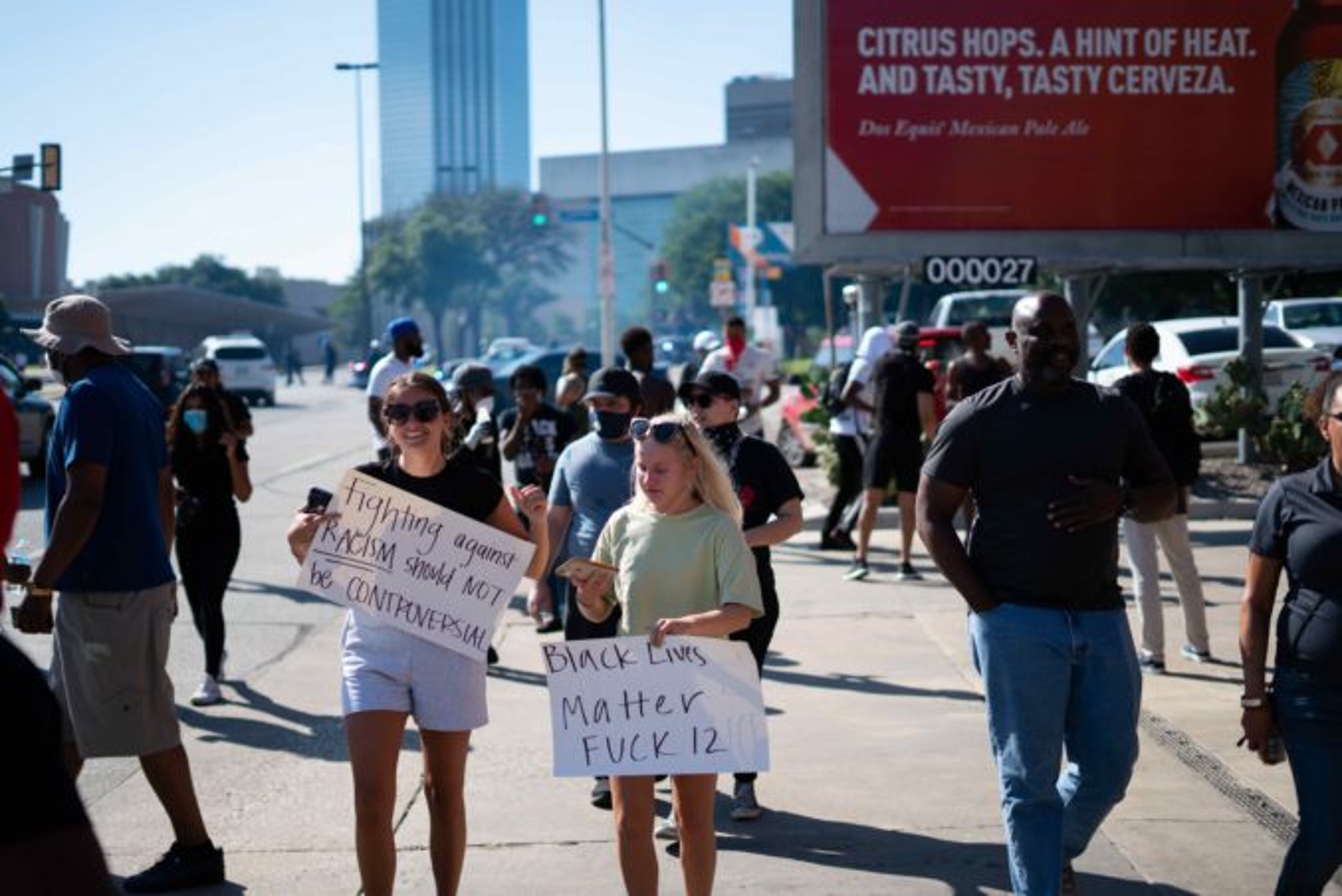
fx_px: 1865
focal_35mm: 50
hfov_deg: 39.6
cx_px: 671
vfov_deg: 27.0
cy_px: 448
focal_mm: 50
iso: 100
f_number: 1.8
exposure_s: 1/3200
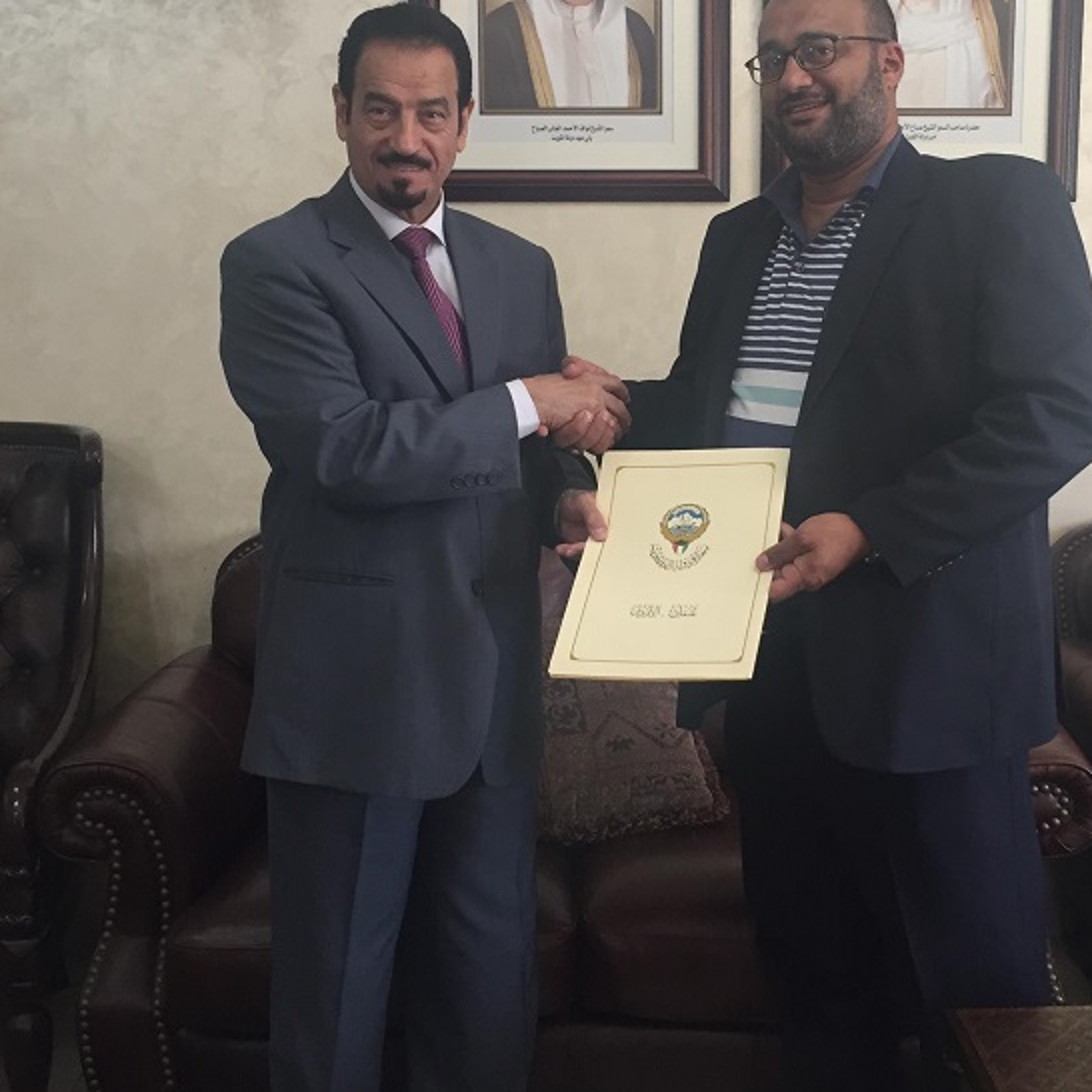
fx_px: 1642
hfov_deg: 36.7
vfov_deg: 36.6
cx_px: 649
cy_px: 402
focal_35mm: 46
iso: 125
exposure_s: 1/33
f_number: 2.2
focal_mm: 4.15
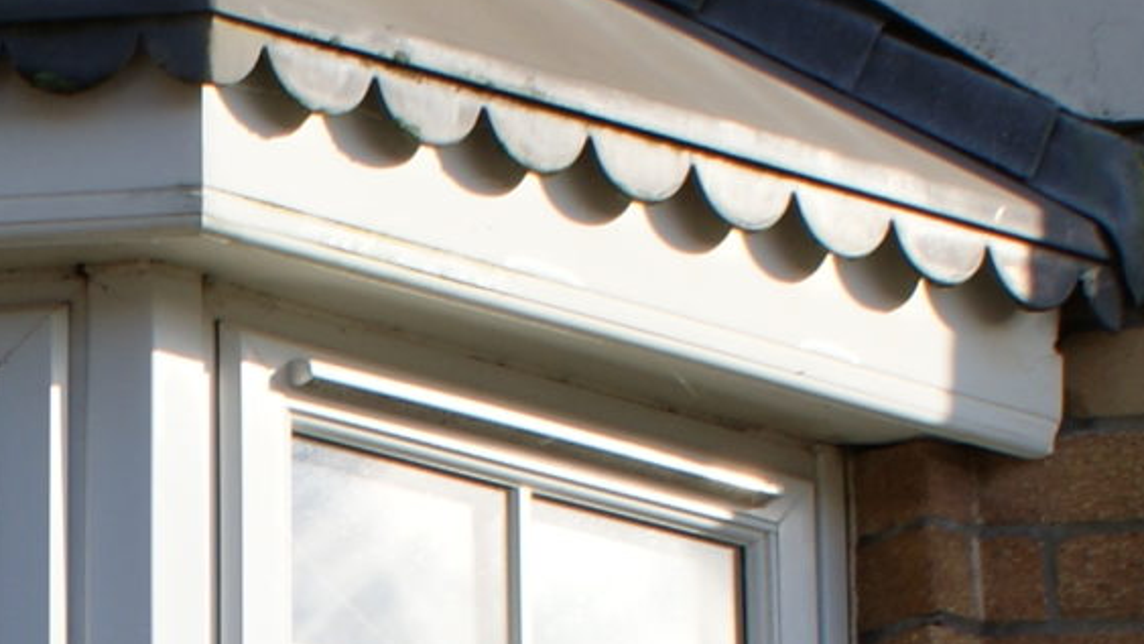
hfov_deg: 11.2
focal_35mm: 186
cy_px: 1406
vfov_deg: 6.3
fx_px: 5644
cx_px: -435
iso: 100
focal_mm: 26
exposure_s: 1/200
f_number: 9
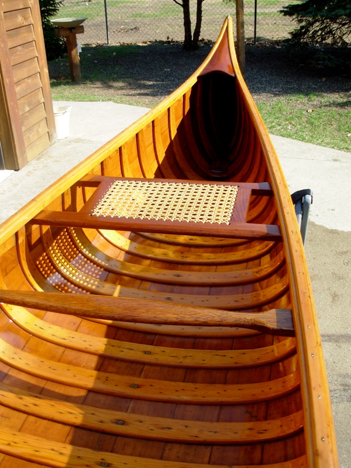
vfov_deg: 49.0
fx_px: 514
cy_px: 234
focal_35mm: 38
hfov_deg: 37.7
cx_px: 176
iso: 50
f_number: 2.9
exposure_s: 1/497
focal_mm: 6.3
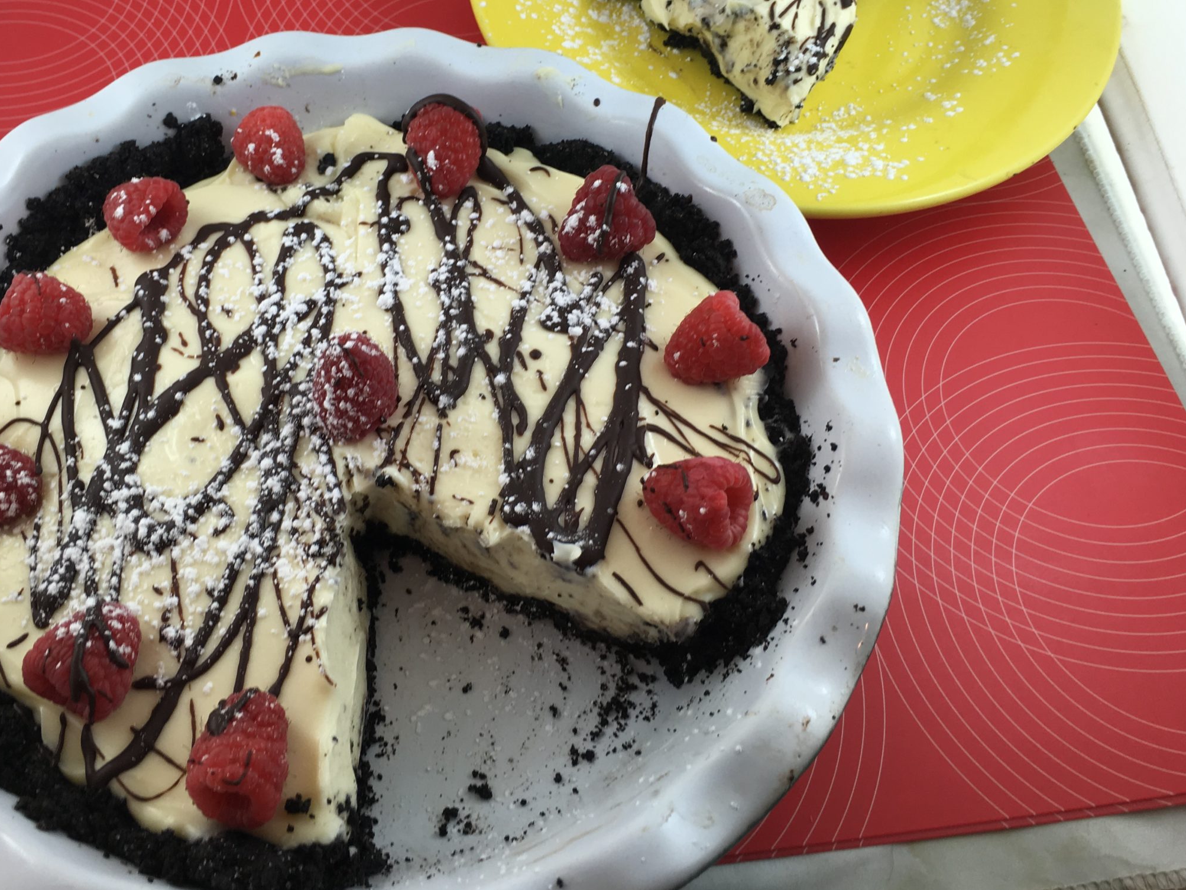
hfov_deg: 49.9
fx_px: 1268
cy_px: 341
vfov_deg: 38.5
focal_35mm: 37
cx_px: 485
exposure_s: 1/60
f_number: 2.2
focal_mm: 4.15
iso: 25
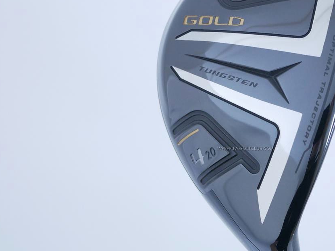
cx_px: 246
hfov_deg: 25.1
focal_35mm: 77
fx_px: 745
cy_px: 112
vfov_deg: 19.1
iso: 1600
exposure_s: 1/80
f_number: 4.5
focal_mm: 25
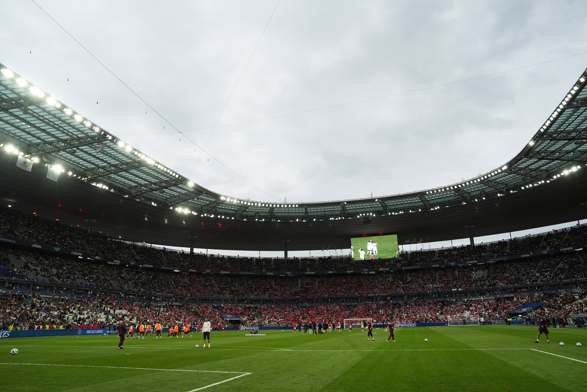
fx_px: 391
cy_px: 196
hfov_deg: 73.7
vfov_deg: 53.1
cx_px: 294
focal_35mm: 24
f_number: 4
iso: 1250
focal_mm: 24
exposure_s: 1/2000
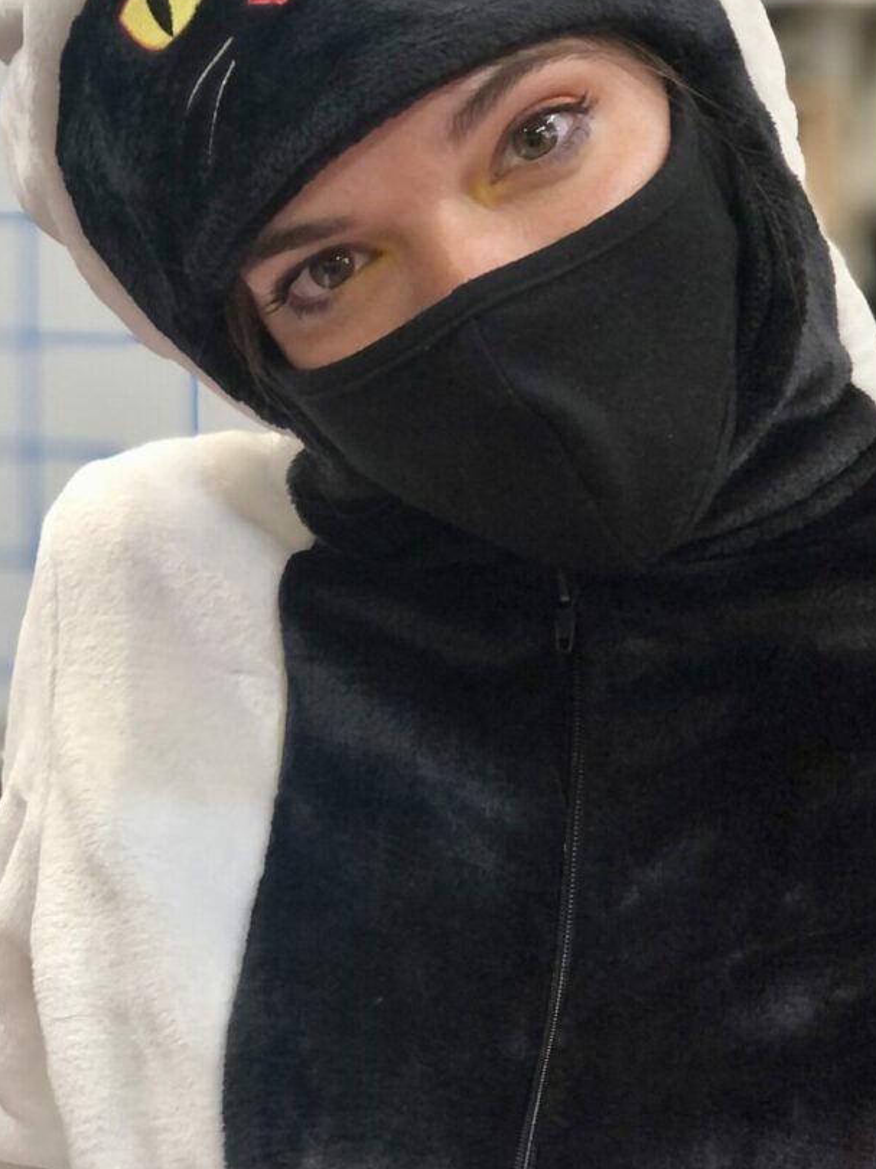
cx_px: 495
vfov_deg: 18.4
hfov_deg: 13.8
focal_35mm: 107
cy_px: 572
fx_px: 3612
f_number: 2.8
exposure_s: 1/30
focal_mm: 6.6
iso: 100
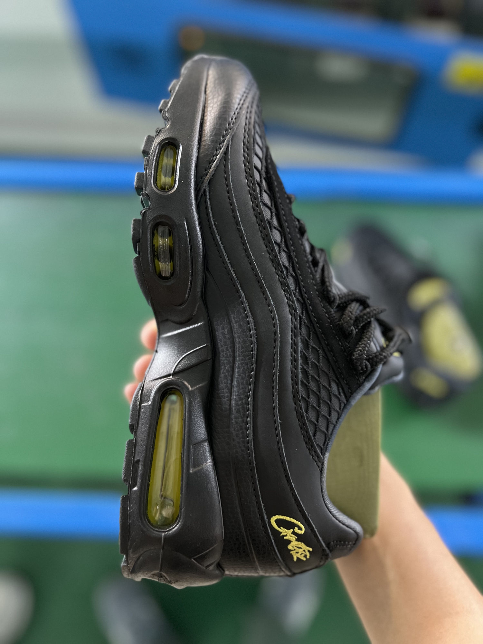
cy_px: 322
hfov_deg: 53.1
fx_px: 484
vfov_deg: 67.3
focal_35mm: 26
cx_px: 242
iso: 500
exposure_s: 1/33
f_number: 1.5
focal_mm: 5.7
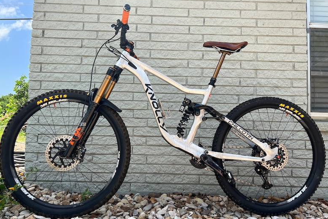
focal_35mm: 28
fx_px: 255
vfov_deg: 46.4
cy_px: 115
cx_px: 168
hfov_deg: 65.5
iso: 50
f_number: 1.5
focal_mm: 5.7
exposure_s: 1/1488
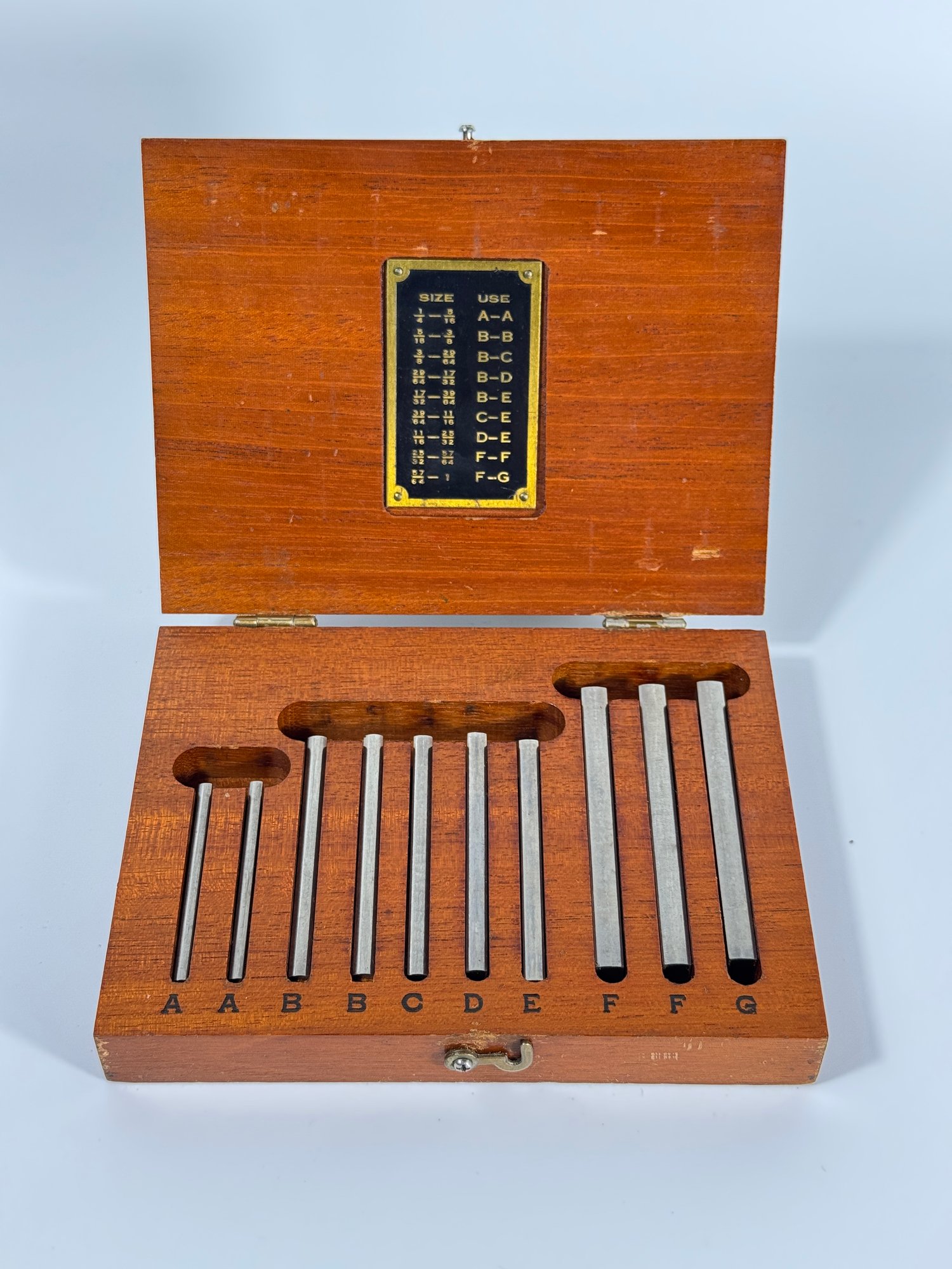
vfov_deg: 39.7
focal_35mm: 48
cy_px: 634
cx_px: 476
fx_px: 1760
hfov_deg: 30.3
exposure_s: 1/100
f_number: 1.78
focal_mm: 6.76
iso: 64
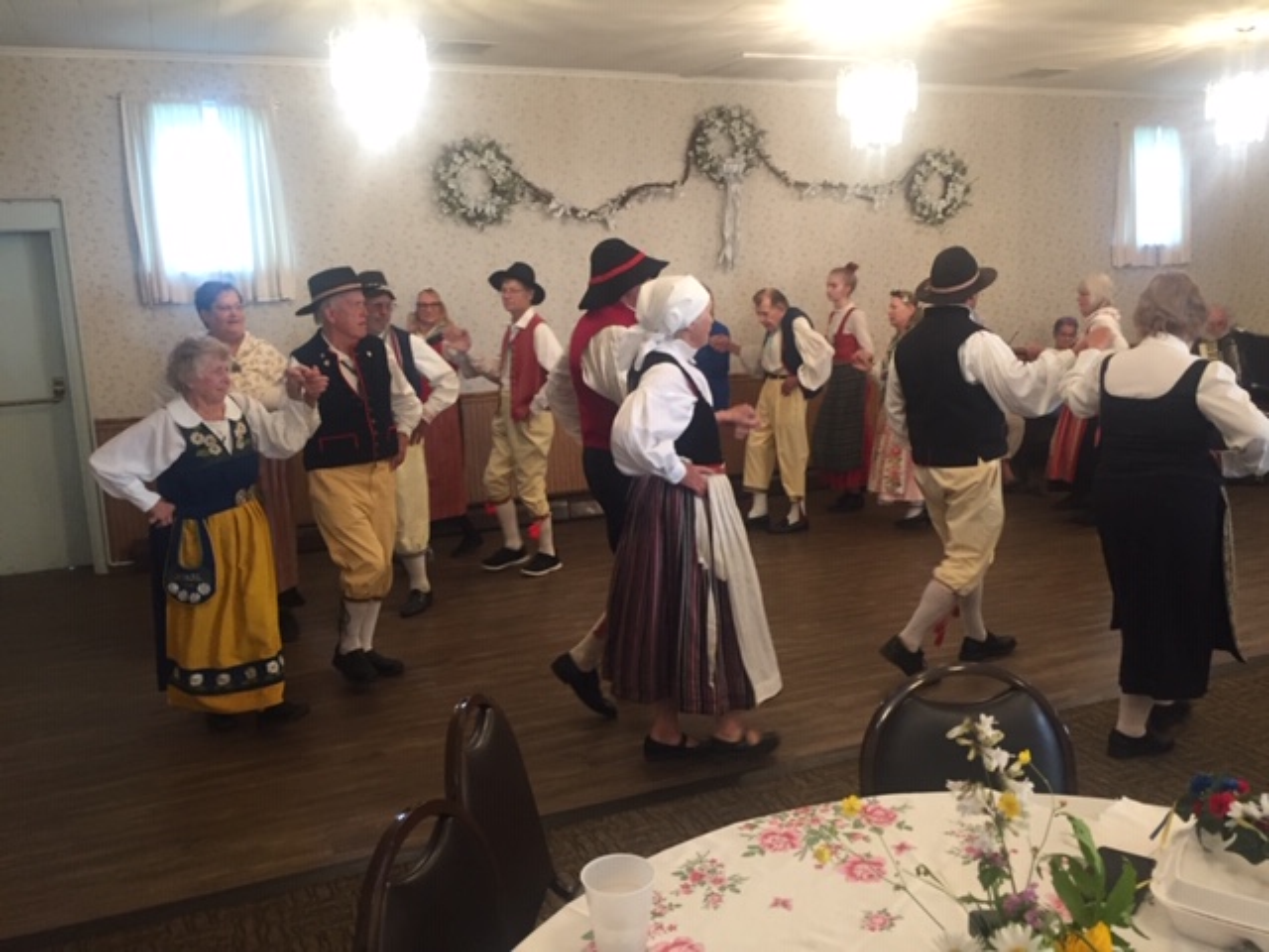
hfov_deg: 61.7
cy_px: 476
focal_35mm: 29
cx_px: 634
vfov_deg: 48.2
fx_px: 1063
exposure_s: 1/30
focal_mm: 4.15
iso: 125
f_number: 2.2
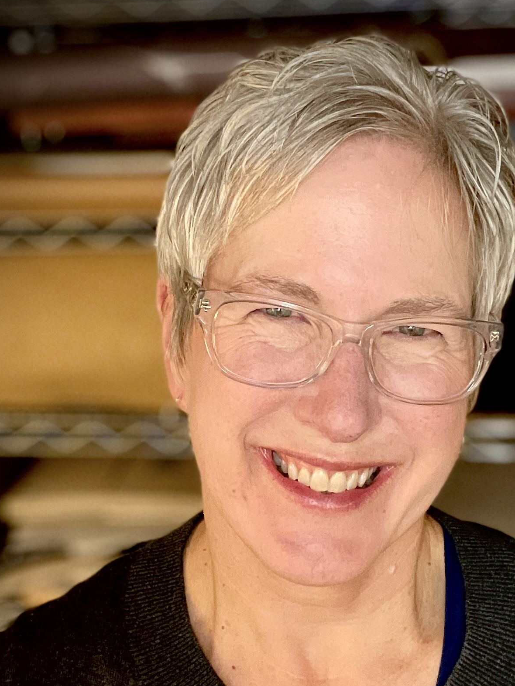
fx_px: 853
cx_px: 346
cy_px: 458
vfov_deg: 43.2
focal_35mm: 43
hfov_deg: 33.3
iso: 400
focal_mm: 2.71
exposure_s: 1/40
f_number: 2.2
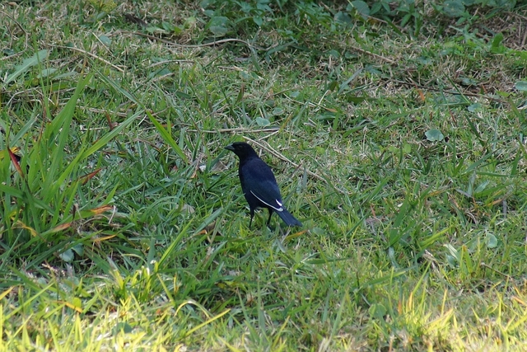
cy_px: 176
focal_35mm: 450
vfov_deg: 3.1
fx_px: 6589
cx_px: 264
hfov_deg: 4.6
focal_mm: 300
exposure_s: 1/500
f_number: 9
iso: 1000
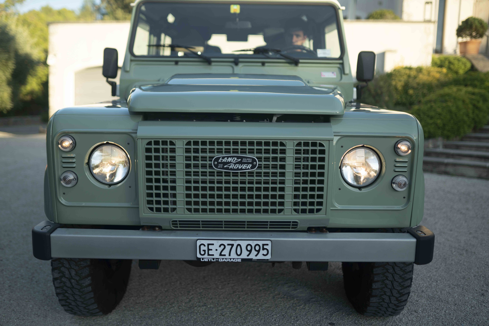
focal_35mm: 35
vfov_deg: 37.9
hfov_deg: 54.4
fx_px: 475
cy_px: 163
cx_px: 244
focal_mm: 35
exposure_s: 1/400
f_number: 1.4
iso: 100
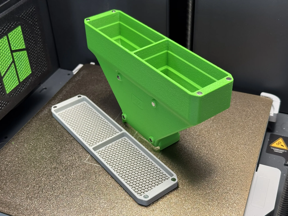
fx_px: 399
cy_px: 108
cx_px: 144
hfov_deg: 39.7
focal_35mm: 48
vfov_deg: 30.3
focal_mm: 6.76
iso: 100
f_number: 1.78
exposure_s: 1/50
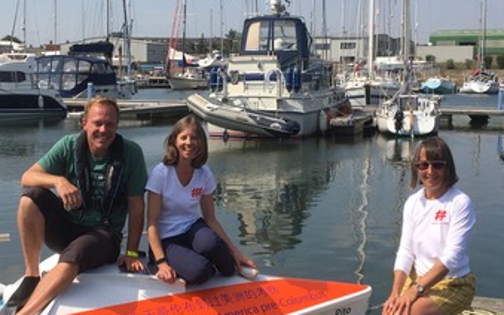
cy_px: 153
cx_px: 233
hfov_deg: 35.1
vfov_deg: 22.4
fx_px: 797
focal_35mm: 58
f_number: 2.2
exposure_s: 1/1832
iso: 25
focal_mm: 4.15
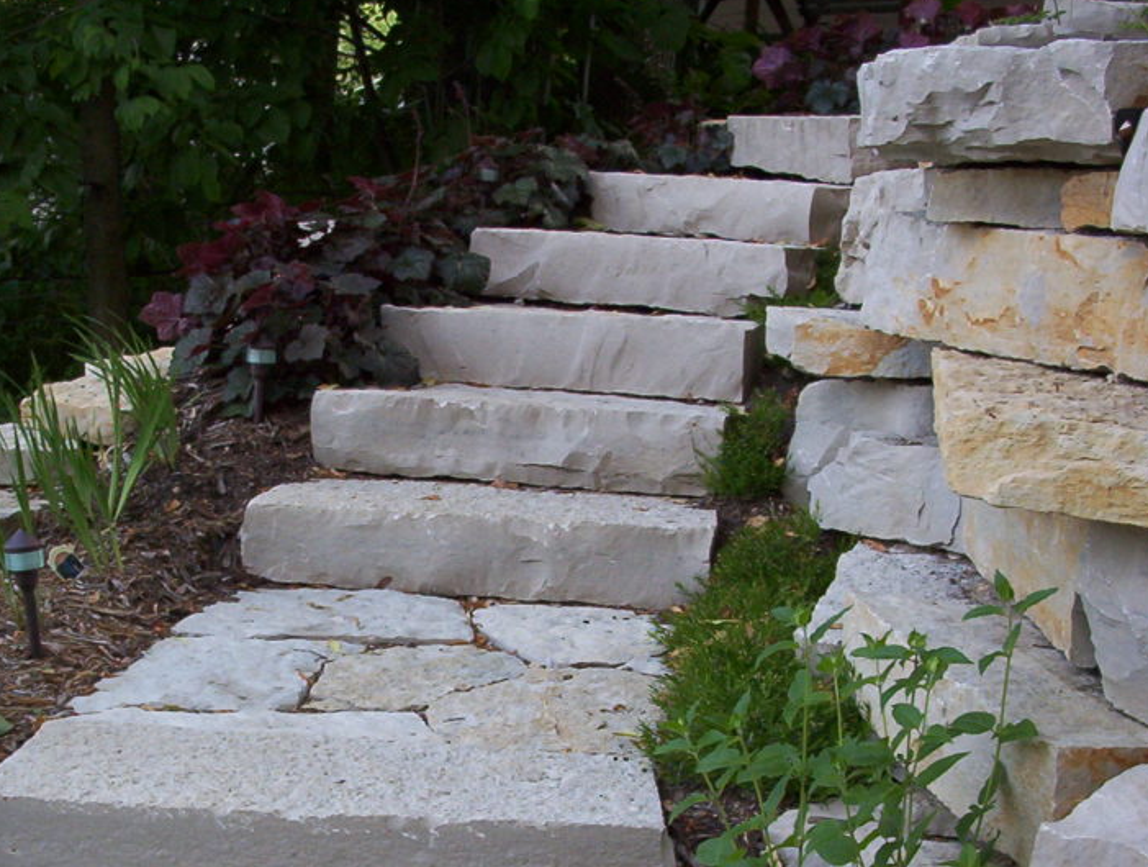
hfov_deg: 33.7
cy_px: 622
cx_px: 542
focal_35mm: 57
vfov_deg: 25.5
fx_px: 1895
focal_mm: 6
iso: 100
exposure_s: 1/76
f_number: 4.5
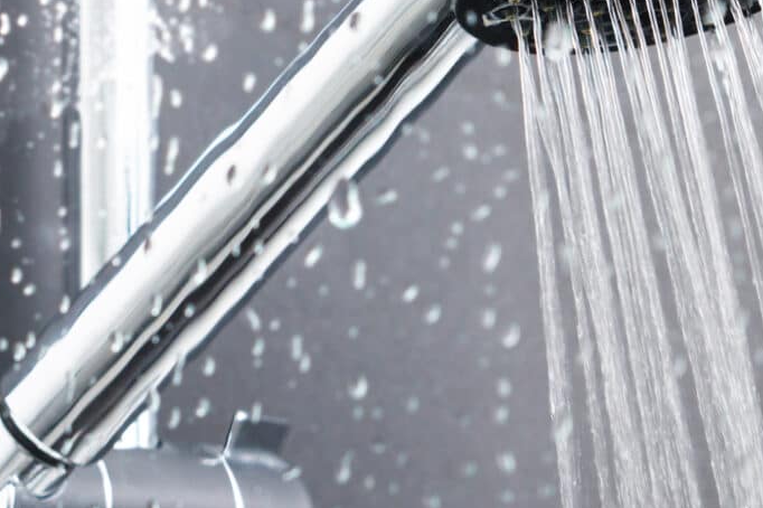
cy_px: 137
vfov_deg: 8.1
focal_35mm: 169
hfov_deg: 12.1
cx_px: 537
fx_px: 3580
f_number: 5.6
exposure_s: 1/30
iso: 250
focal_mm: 50
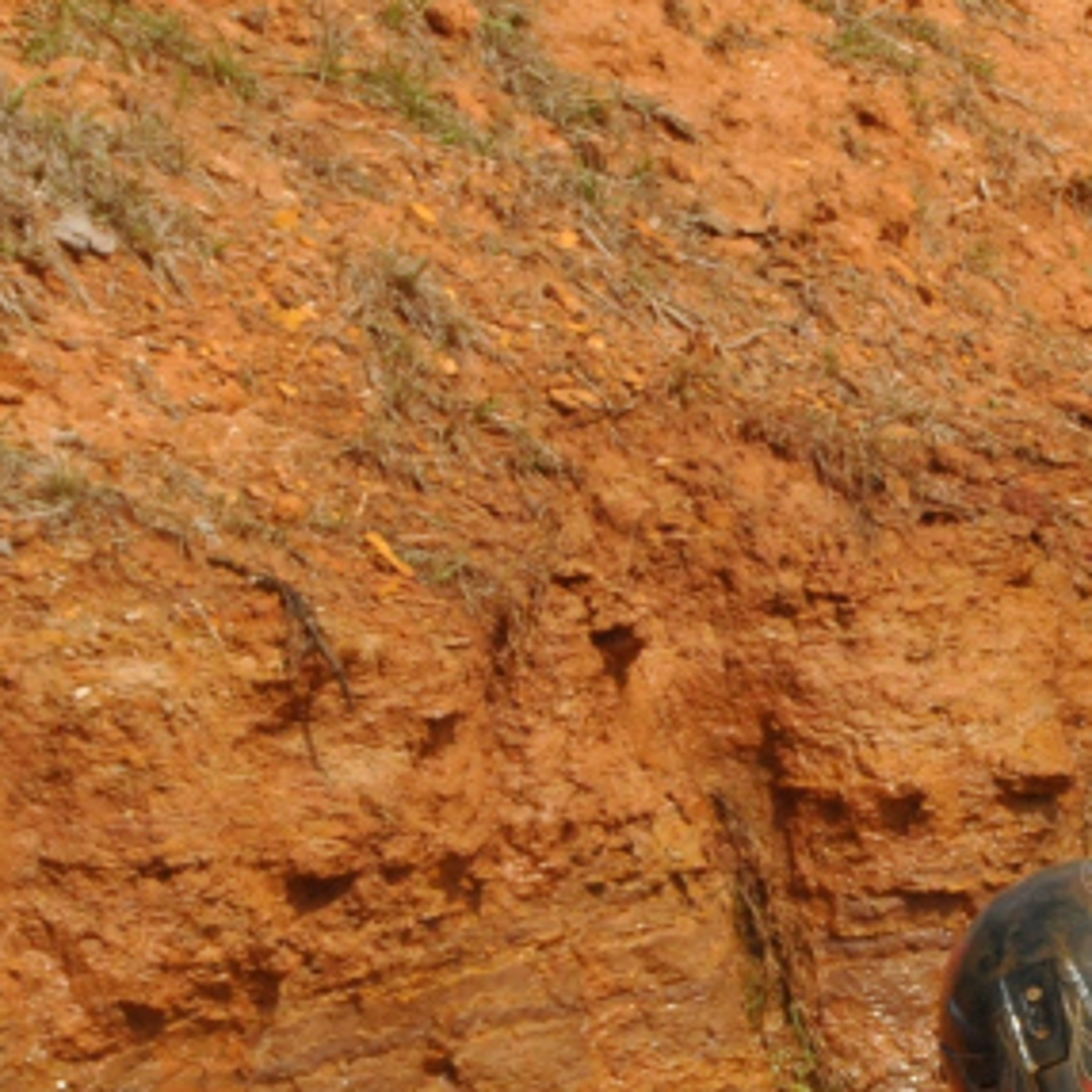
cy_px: 1308
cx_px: 1688
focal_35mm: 575
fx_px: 20523
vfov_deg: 3.0
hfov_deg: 3.0
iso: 1000
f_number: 16
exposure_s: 1/1000
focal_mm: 95
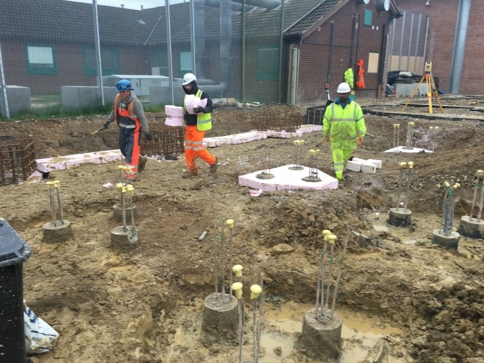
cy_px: 182
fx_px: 405
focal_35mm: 29
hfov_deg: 61.7
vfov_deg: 48.2
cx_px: 242
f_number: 2.2
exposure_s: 1/109
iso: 25
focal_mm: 4.15
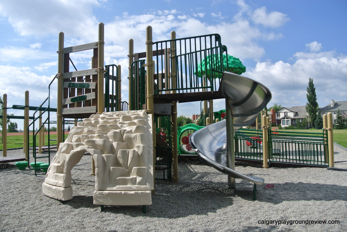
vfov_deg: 48.0
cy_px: 116
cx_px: 174
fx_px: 260
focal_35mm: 27
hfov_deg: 67.3
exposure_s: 1/800
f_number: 5
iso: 100
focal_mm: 10
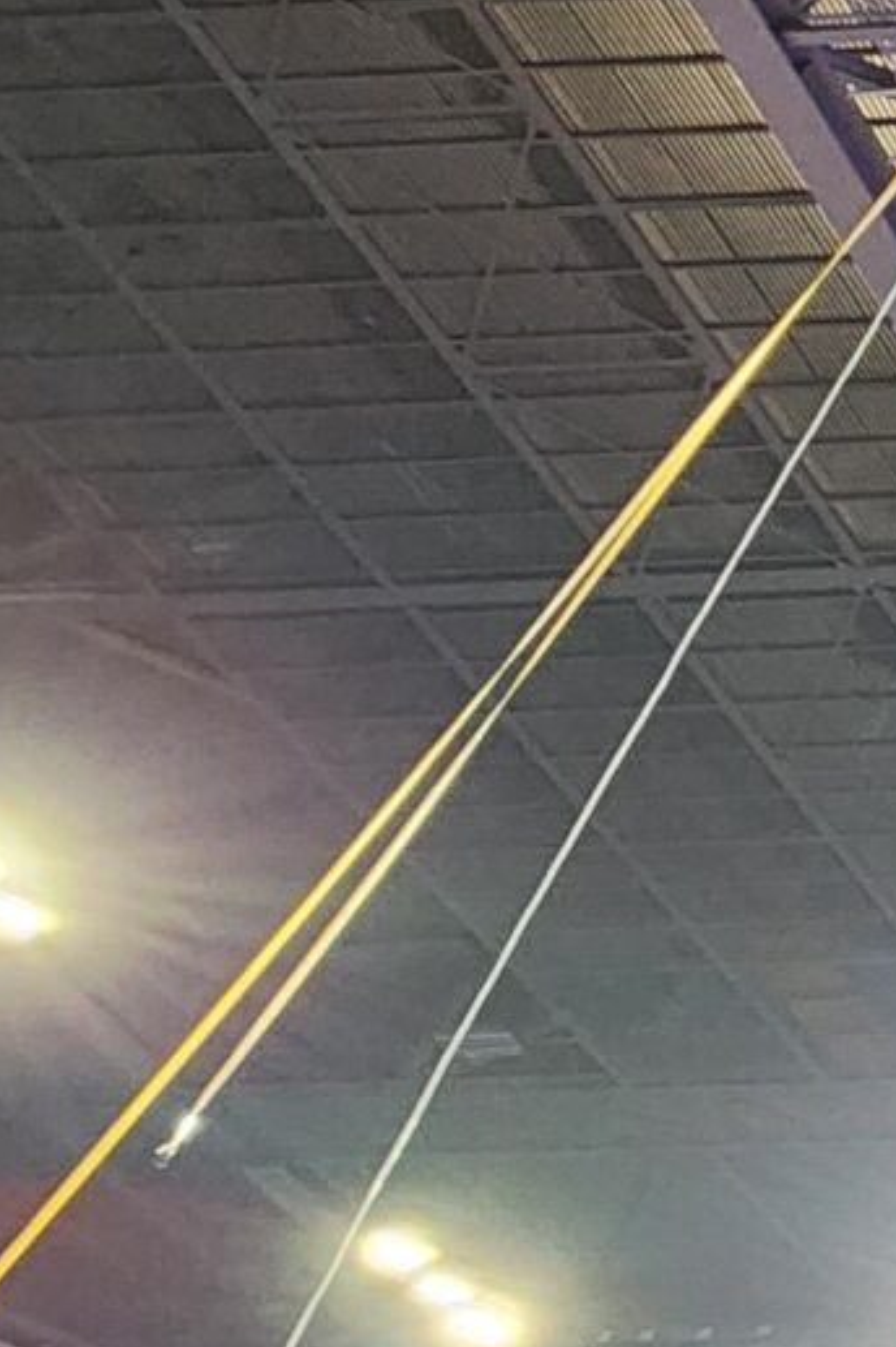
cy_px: 1118
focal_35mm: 67
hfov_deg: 11.7
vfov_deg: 29.3
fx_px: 2504
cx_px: 2641
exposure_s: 1/30
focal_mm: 2.2
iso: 320
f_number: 2.2
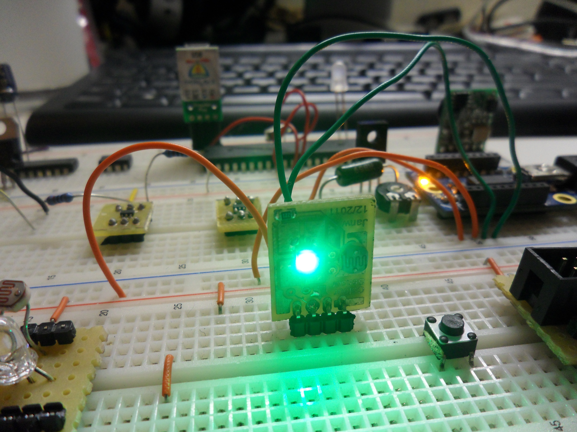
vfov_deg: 51.4
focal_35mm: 27
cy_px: 216
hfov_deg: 65.3
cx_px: 288
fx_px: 450
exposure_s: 1/15
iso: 240
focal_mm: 4.9
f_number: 3.5
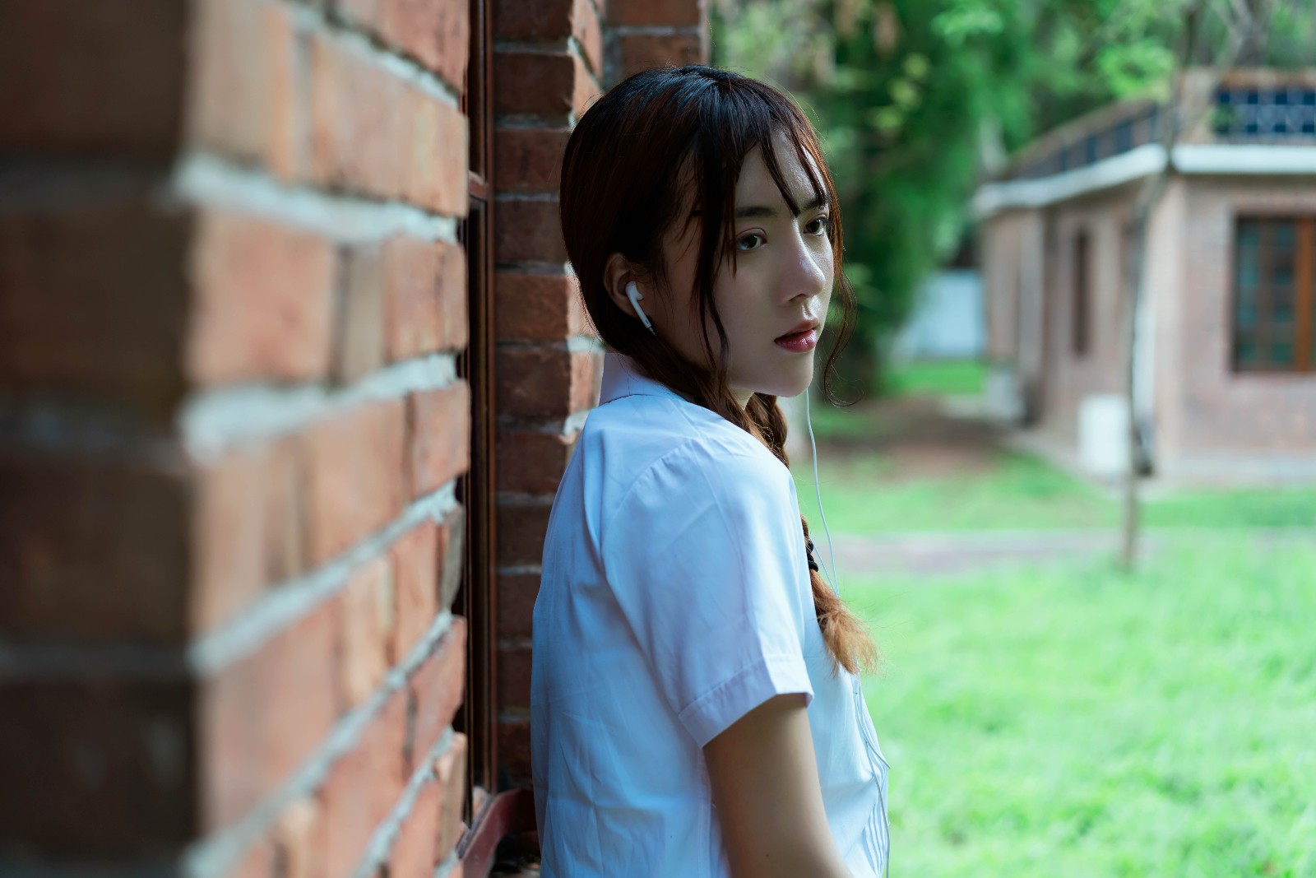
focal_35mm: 55
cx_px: 658
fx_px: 2011
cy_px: 439
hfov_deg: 36.2
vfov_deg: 24.6
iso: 400
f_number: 2.8
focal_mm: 55
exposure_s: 1/250
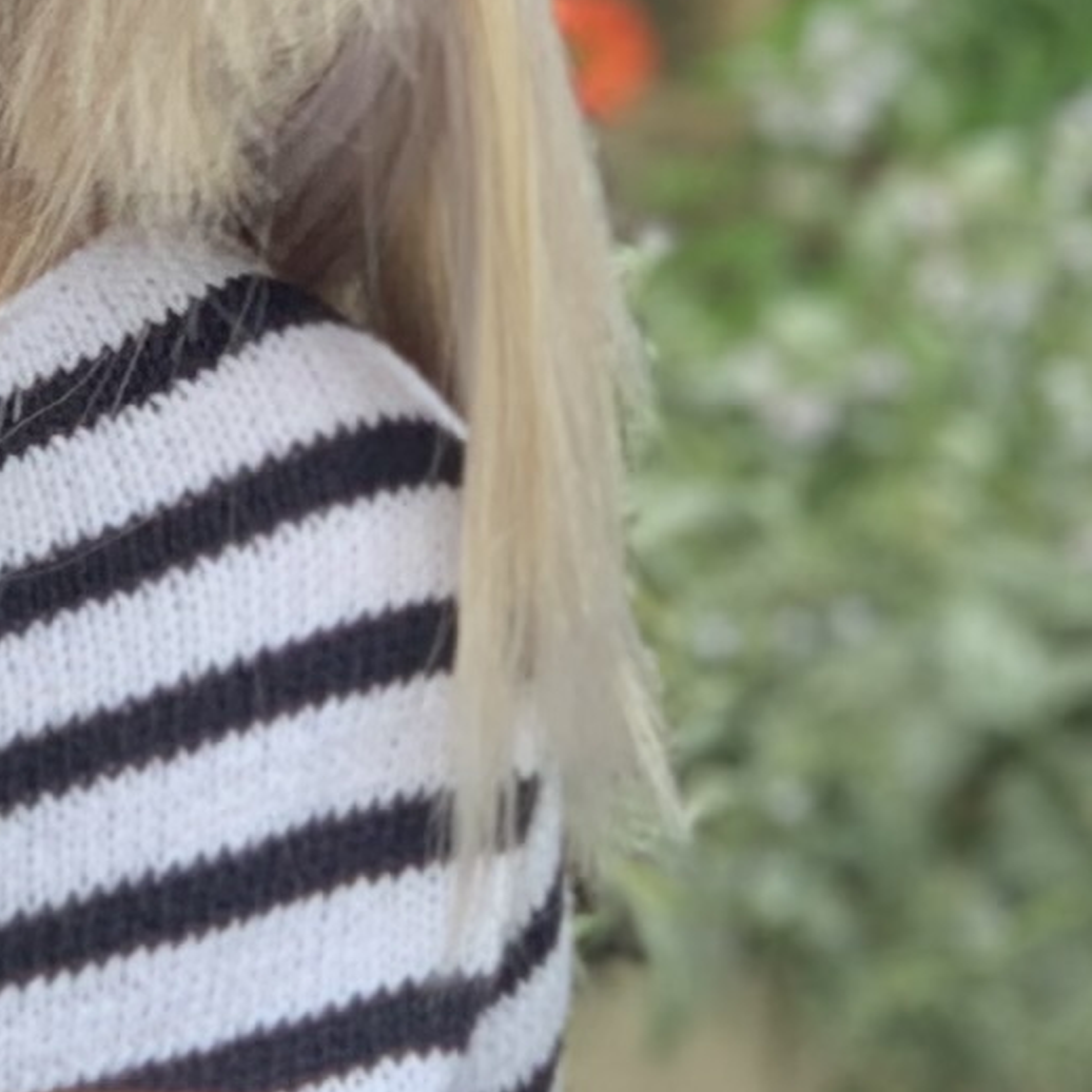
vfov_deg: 4.9
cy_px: 354
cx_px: 188
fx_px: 12777
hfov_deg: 4.9
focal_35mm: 358
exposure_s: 1/161
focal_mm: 6
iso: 16
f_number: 2.4
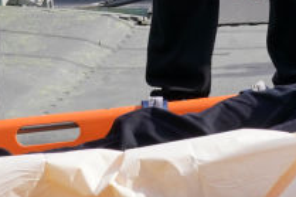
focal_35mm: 157
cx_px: 119
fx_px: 1290
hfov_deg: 13.1
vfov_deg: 8.1
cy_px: -270
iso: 320
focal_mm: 32
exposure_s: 1/125
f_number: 16
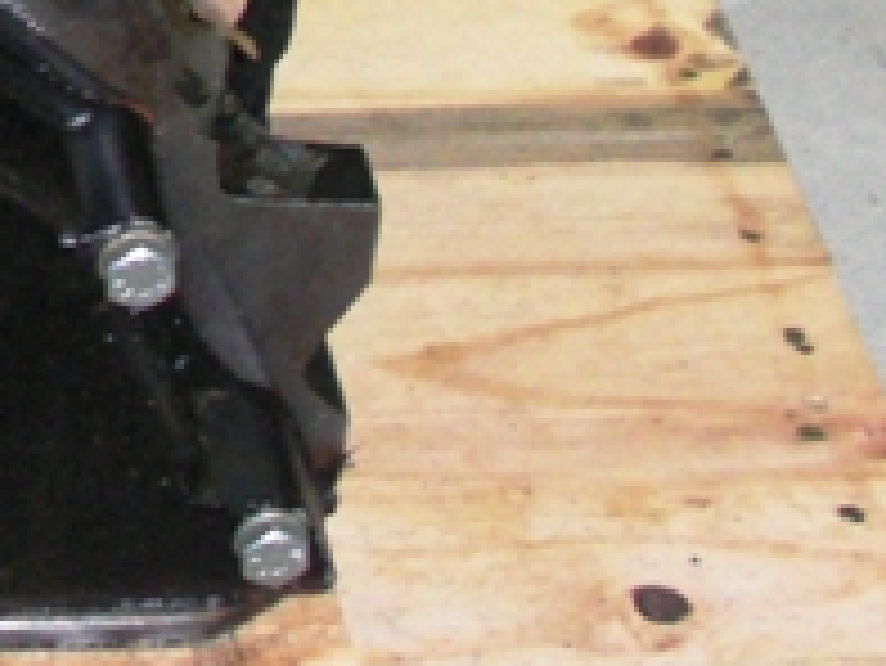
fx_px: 4789
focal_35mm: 187
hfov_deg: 9.8
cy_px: -819
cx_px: -908
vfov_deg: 7.5
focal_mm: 6.3
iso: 200
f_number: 2.8
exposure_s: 1/60
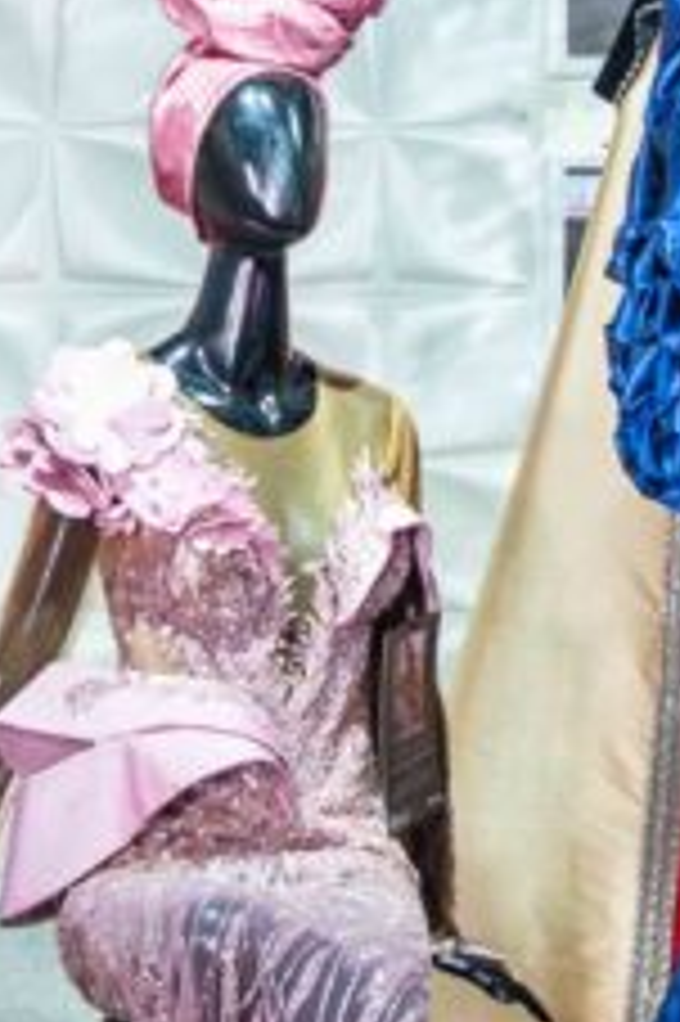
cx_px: 113
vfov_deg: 15.0
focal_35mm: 135
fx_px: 3831
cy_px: 50
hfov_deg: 10.1
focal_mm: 34
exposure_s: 1/125
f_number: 3.5
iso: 1600
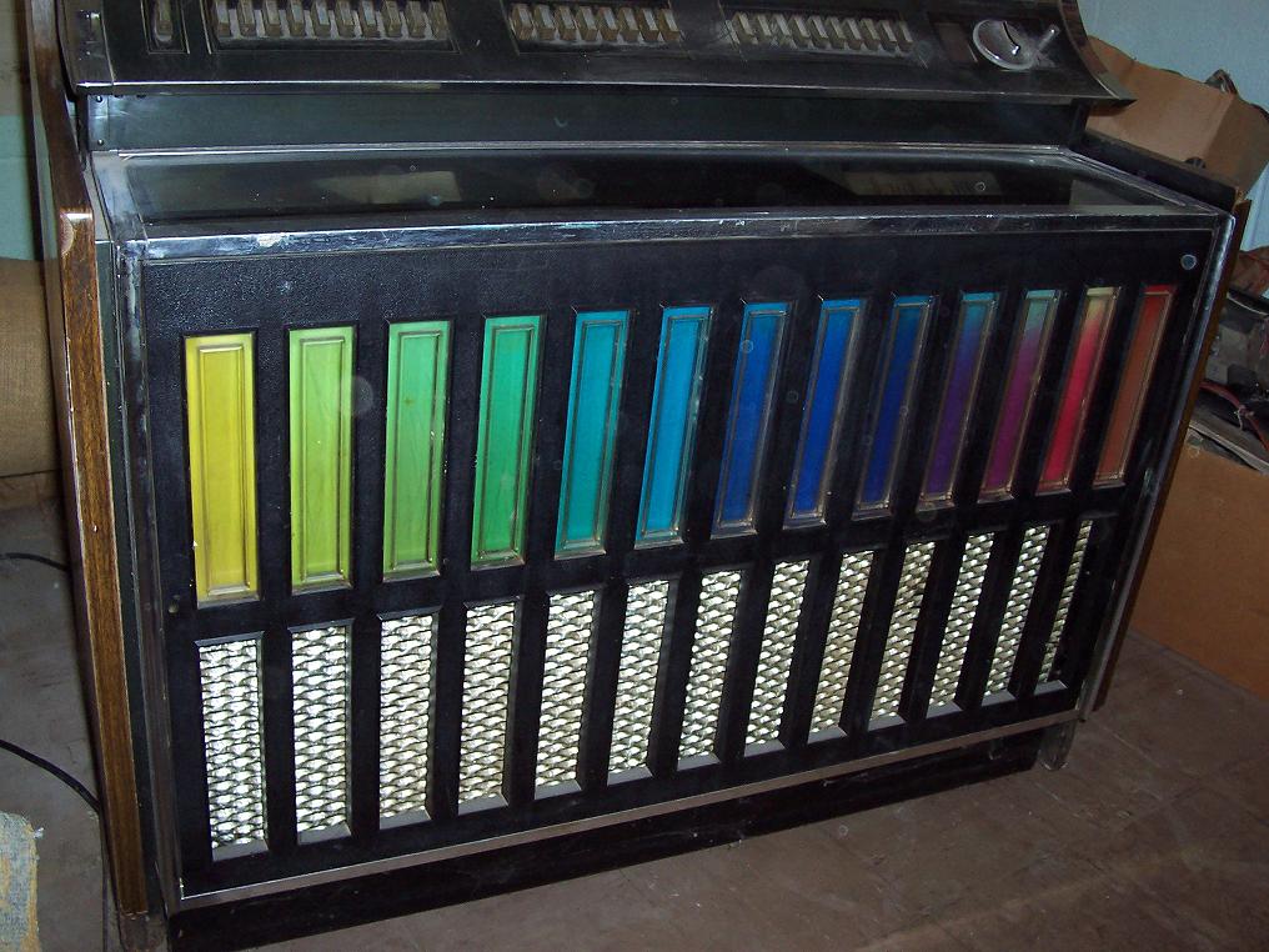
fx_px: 1356
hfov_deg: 50.1
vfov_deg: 38.7
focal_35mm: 37
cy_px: 476
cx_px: 634
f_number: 2.8
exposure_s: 1/60
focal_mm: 5.6
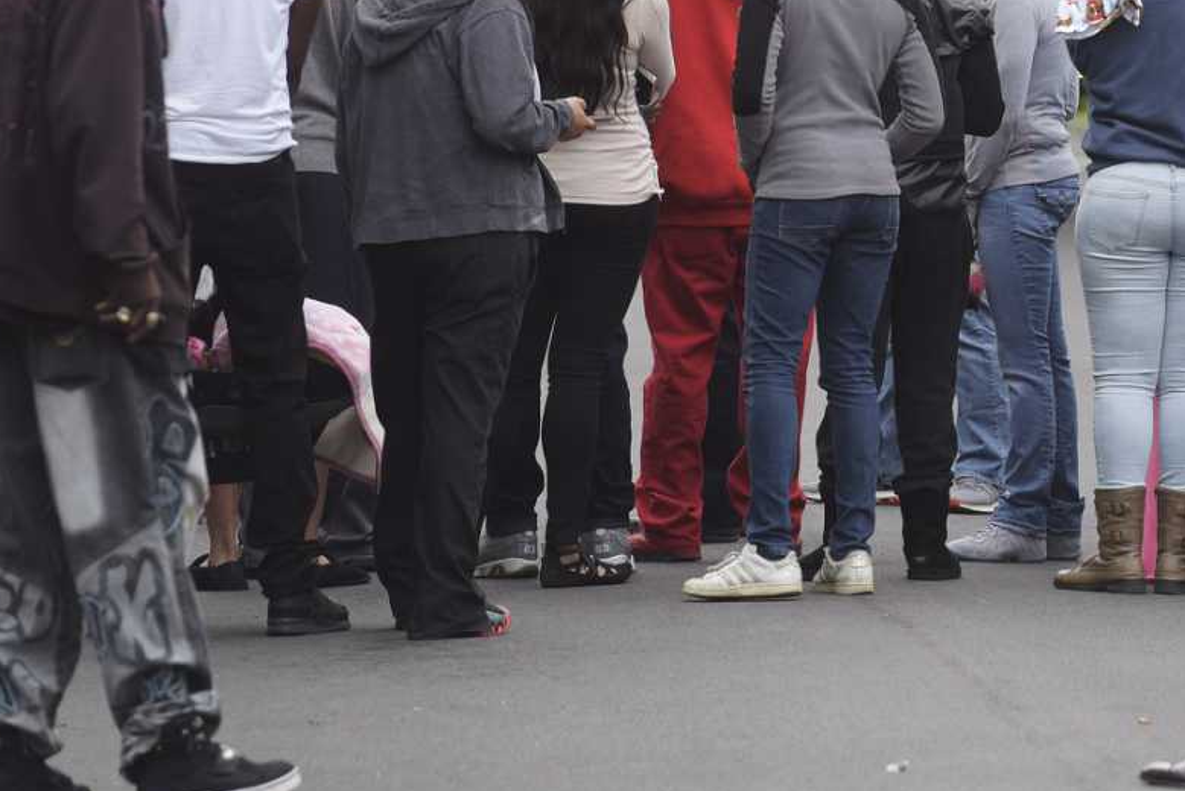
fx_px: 15146
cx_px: 974
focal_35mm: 460
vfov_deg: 3.0
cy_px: -170
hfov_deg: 4.5
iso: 400
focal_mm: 175
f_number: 5.6
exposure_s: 1/800
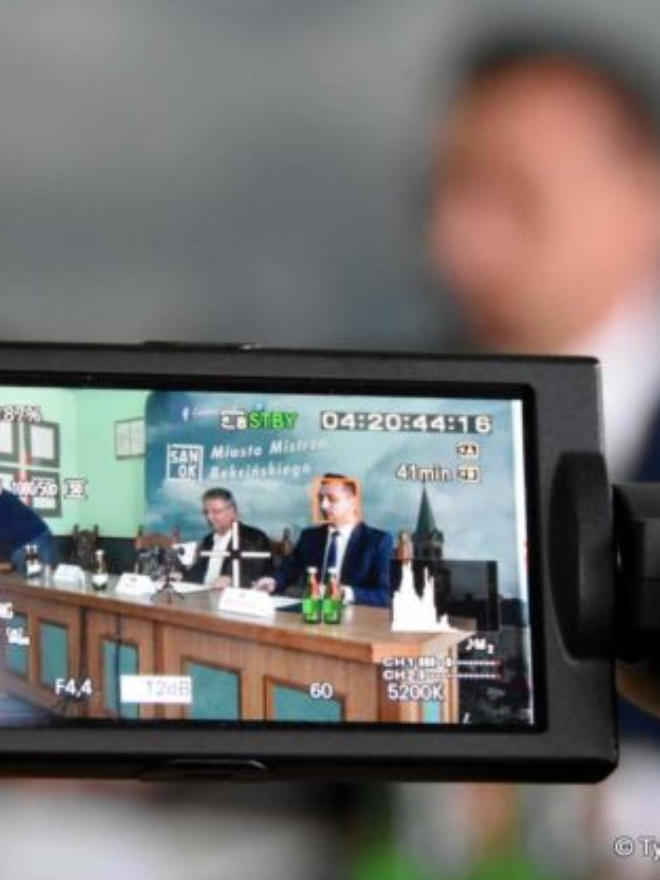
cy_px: 442
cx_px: 189
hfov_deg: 9.1
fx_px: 4162
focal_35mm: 164
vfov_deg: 12.1
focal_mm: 75
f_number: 5
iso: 4000
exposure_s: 1/125
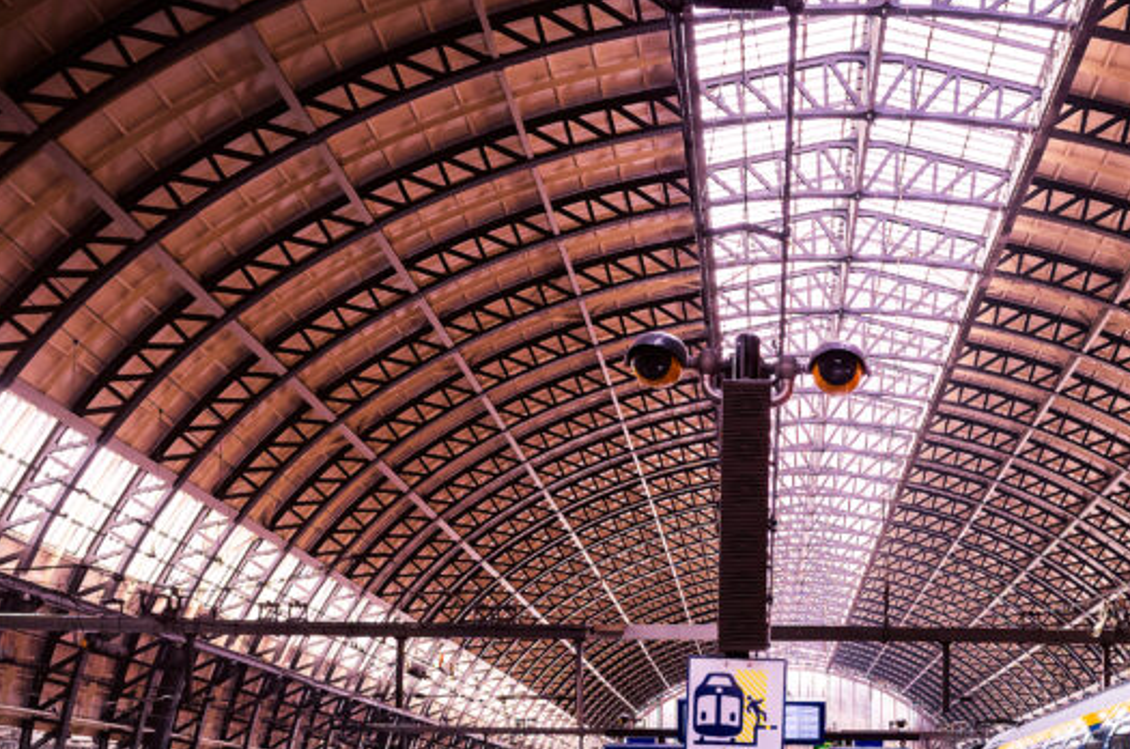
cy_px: 679
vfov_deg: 20.7
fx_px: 2005
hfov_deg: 31.0
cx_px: 827
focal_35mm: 64
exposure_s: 1/80
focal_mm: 18.3
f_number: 5
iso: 200
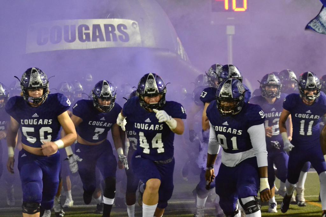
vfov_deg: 10.6
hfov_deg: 15.9
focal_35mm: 129
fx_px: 1168
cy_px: 108
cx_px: 163
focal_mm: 86
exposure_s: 1/250
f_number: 2.8
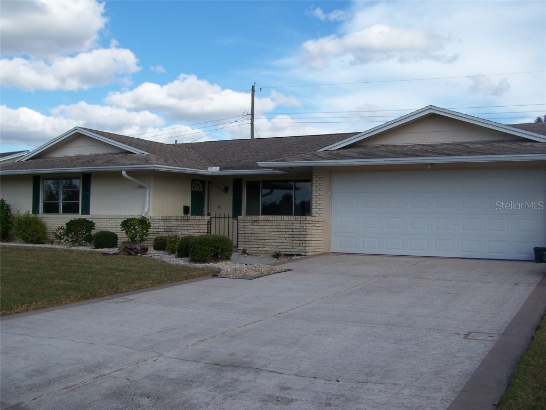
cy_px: 205
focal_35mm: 38
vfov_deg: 37.7
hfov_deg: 49.0
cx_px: 273
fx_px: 599
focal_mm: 6.3
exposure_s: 1/800
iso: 80
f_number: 4
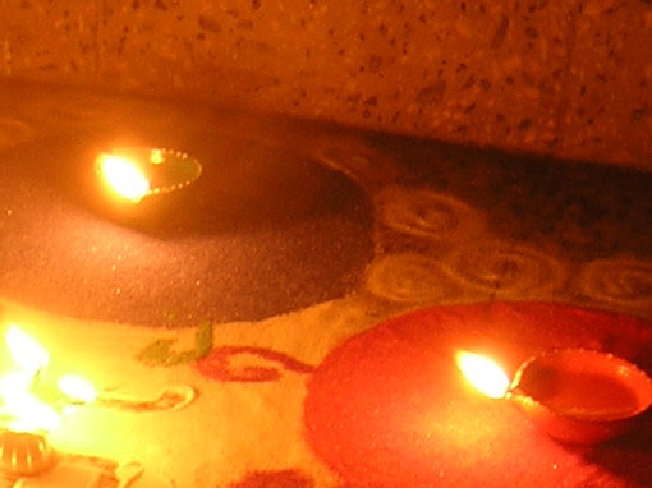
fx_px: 2127
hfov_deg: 17.0
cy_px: 738
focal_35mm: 113
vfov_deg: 12.4
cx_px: -12
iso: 100
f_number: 2.6
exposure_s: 1/4.1
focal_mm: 4.7
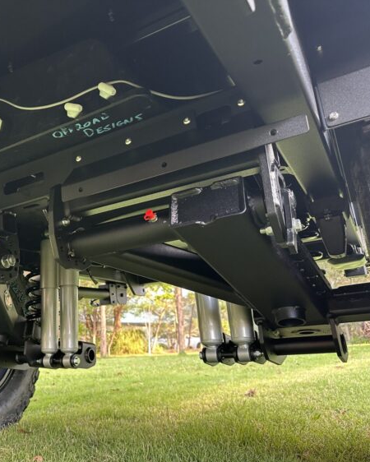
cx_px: 73
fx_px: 438
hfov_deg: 43.6
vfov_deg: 55.6
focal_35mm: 32
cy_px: 235
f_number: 1.78
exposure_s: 1/96
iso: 250
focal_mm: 6.86
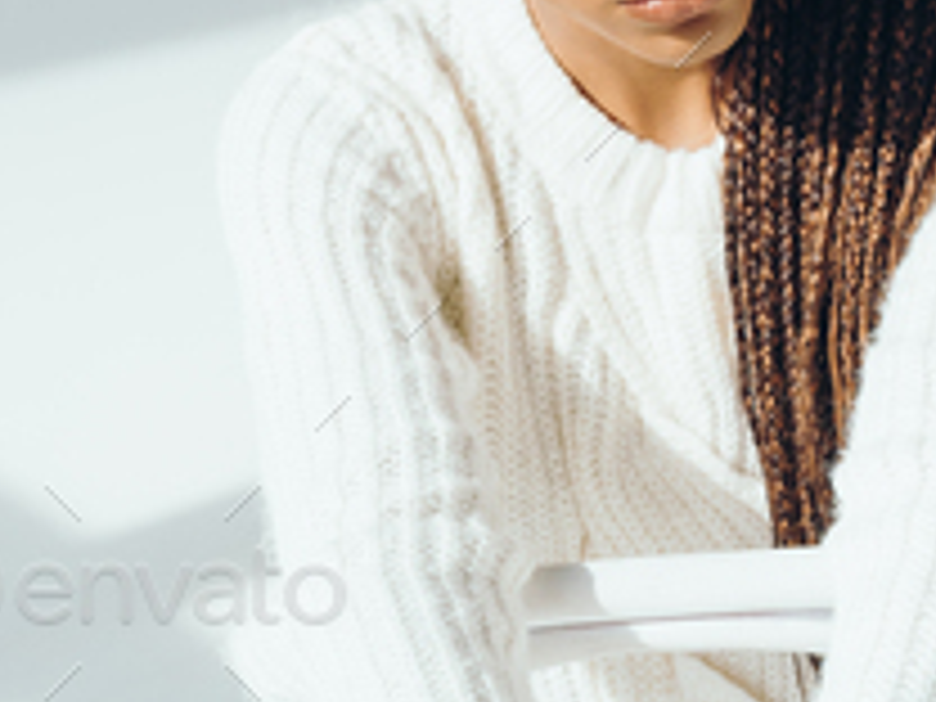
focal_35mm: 143
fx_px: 3867
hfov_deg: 13.7
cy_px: 554
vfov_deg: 10.3
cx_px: 806
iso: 160
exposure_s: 1/200
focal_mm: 35
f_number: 7.1
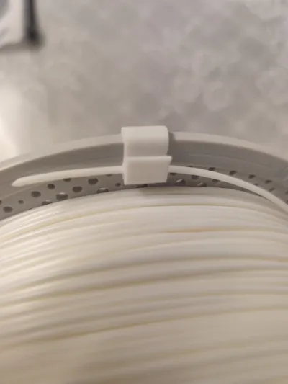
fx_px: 255
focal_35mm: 23
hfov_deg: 58.9
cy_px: 192
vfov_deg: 73.9
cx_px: 144
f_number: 1.65
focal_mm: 6.19
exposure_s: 1/120
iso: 640
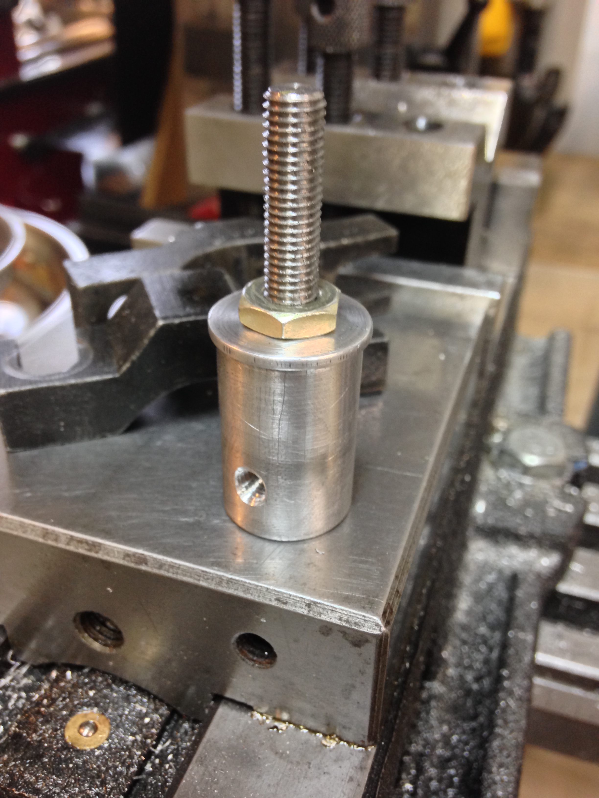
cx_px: 300
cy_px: 399
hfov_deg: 42.9
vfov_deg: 55.4
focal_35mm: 33
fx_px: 761
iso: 160
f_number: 2.4
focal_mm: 4.12
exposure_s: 1/20
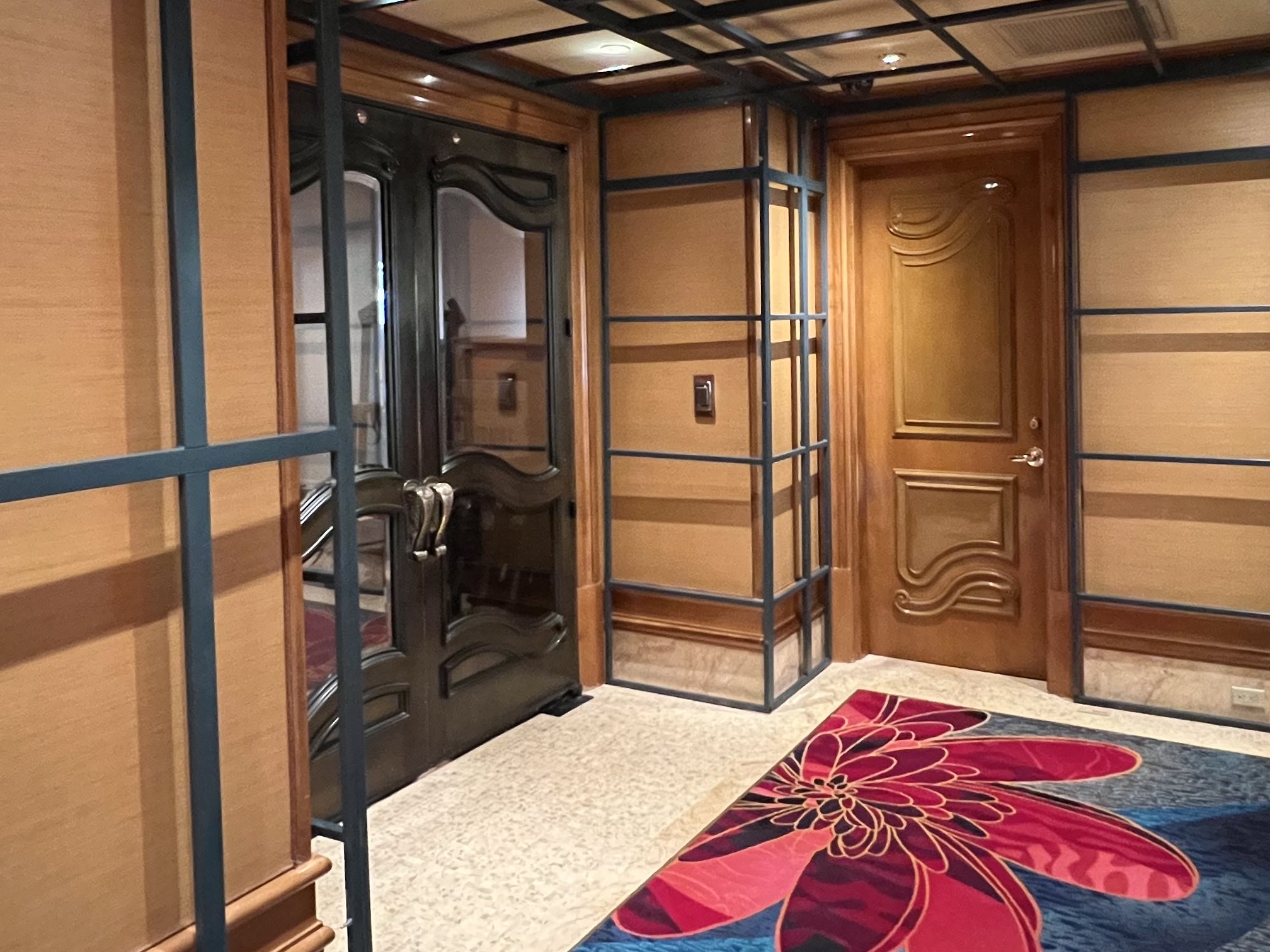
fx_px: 954
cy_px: 346
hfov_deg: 67.0
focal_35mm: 26
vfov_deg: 52.4
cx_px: 728
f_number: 1.8
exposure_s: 1/40
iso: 1250
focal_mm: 1.57
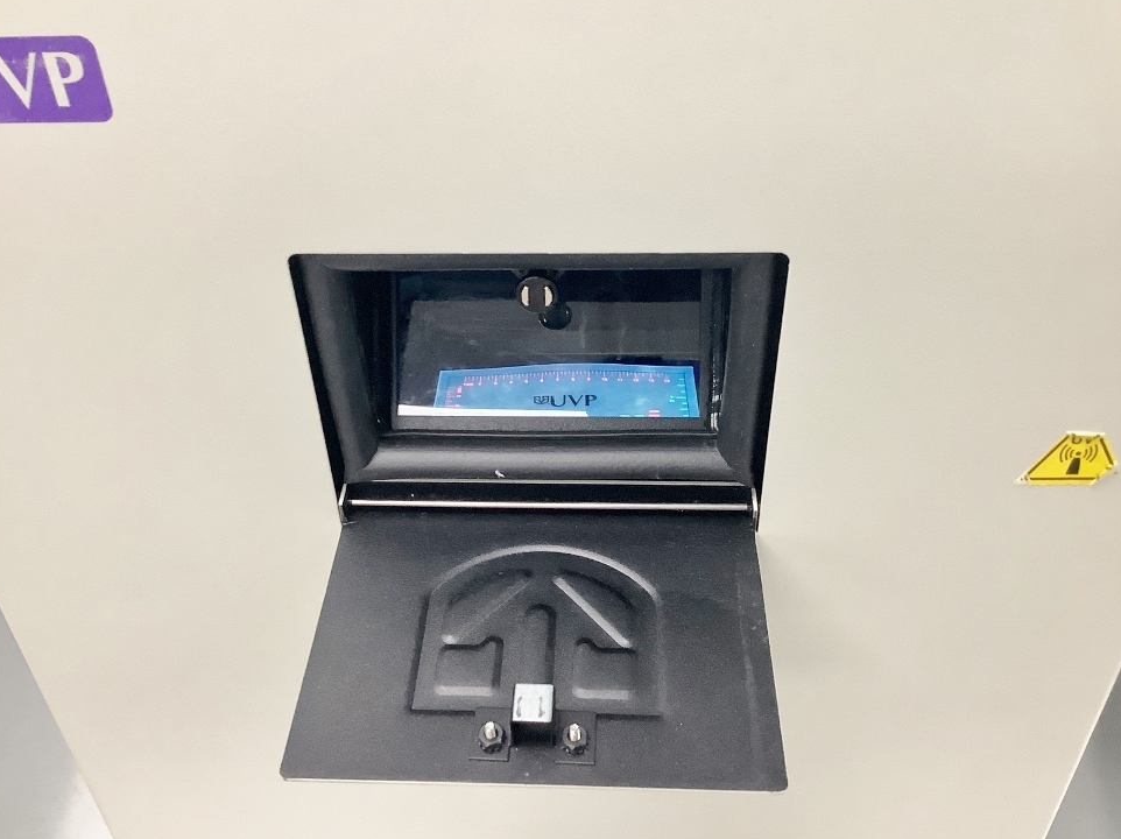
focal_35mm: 33
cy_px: 413
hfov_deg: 55.4
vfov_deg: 42.9
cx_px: 545
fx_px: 1068
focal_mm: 3.3
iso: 200
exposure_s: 1/60
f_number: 2.4
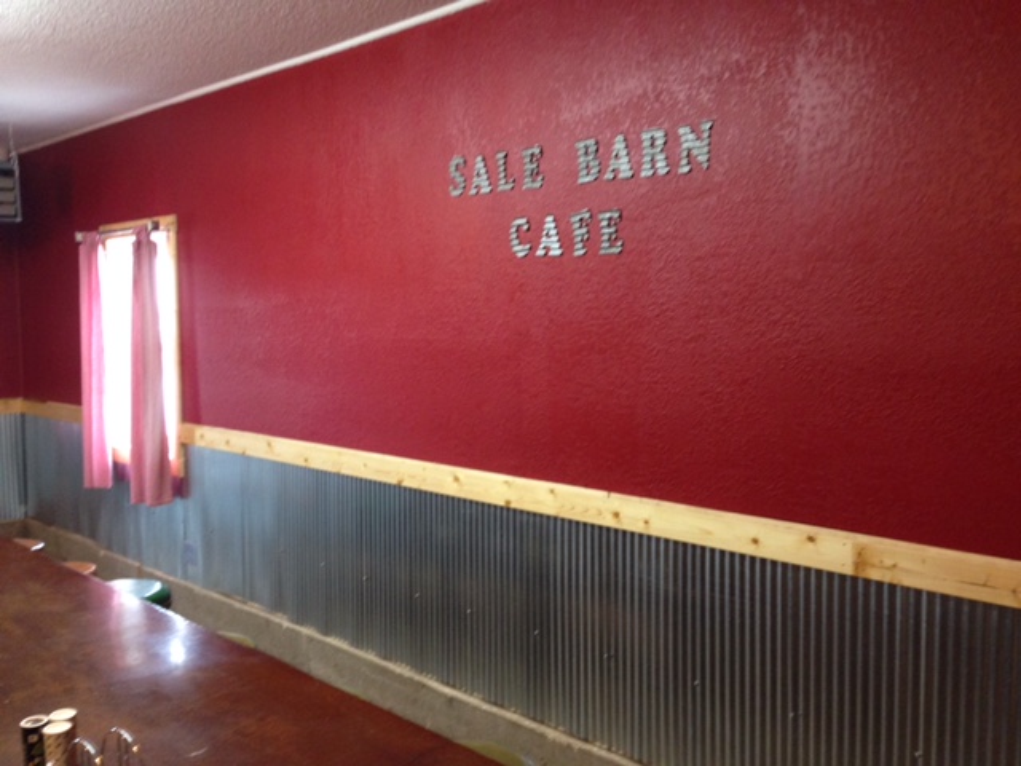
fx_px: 973
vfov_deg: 42.9
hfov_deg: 55.4
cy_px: 383
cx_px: 510
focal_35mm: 33
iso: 160
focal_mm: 4.12
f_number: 2.4
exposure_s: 1/20
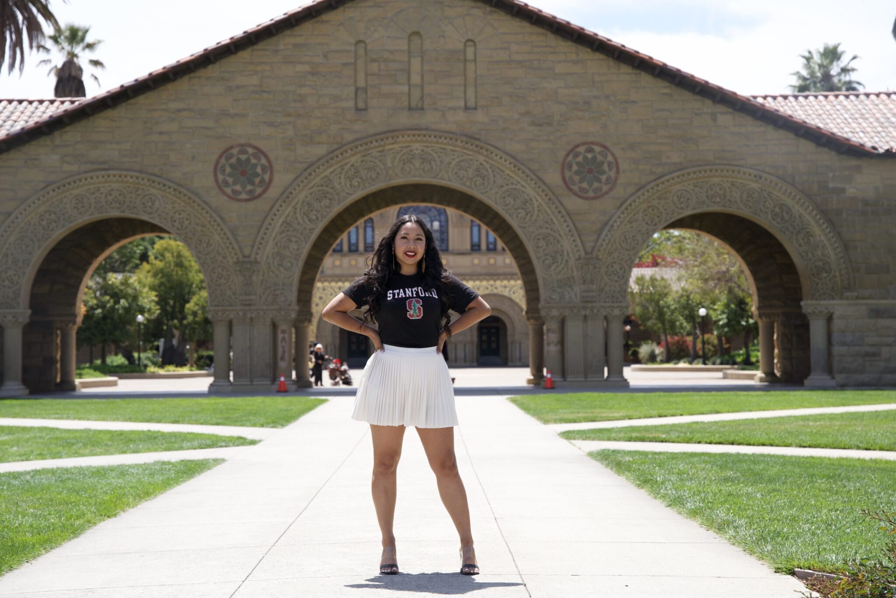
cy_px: 299
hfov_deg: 34.0
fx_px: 1464
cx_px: 448
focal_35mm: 59
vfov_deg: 23.1
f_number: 4.5
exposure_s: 1/640
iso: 160
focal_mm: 58.8
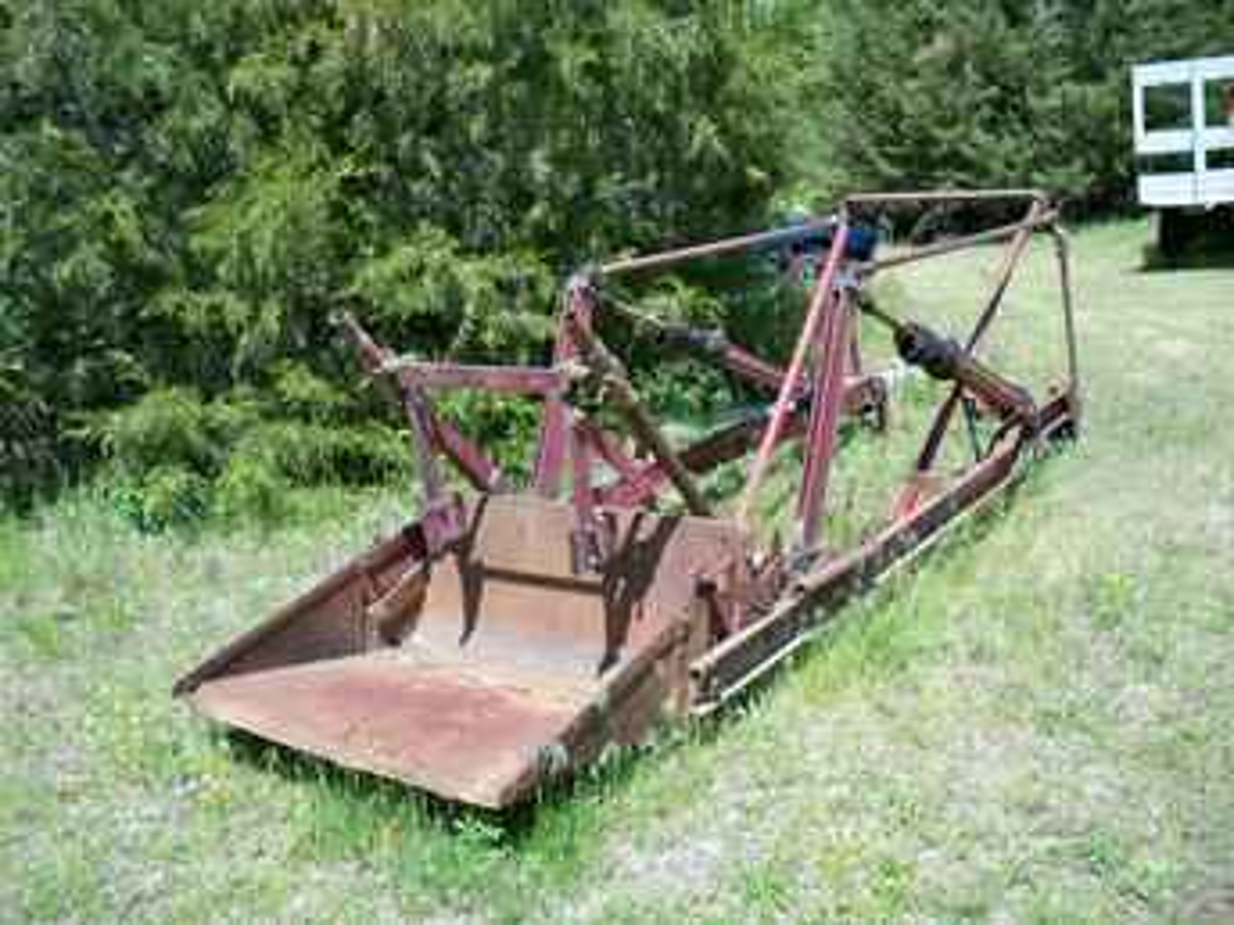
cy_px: 462
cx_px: 617
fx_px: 1248
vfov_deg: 40.7
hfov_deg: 52.6
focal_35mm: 35
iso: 64
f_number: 3.1
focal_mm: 6.3
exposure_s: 1/640
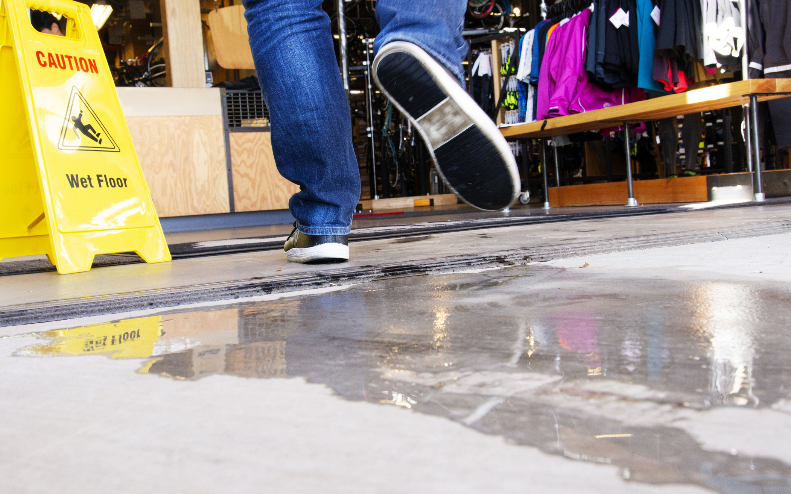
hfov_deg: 54.0
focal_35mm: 36
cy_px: 253
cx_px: 396
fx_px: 776
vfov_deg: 35.3
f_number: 11
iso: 1600
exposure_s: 1/80
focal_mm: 35
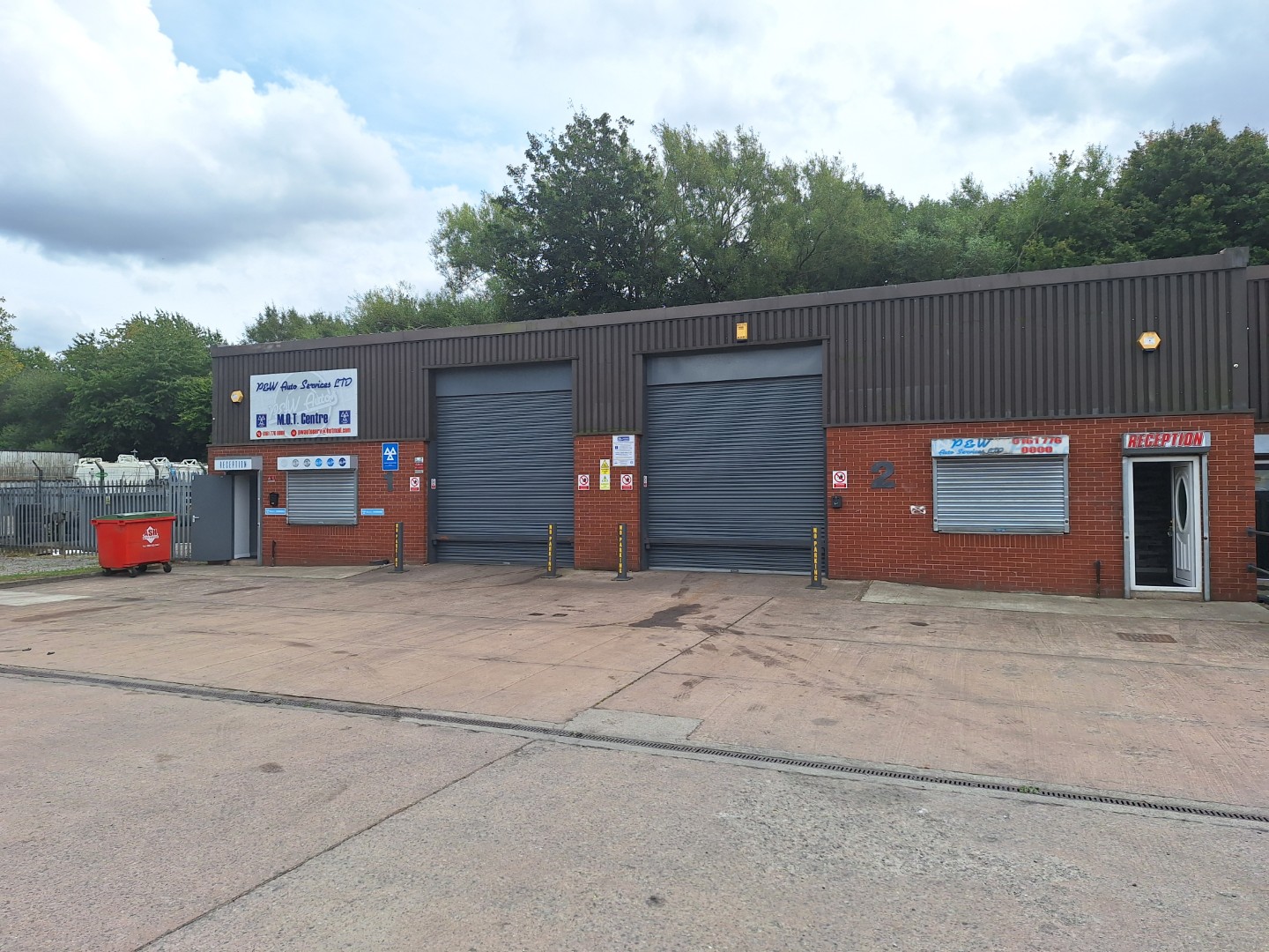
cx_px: 634
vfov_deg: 58.9
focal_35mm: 23
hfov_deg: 73.9
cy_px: 476
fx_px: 843
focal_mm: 5.54
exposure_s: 1/2825
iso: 40
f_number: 1.8
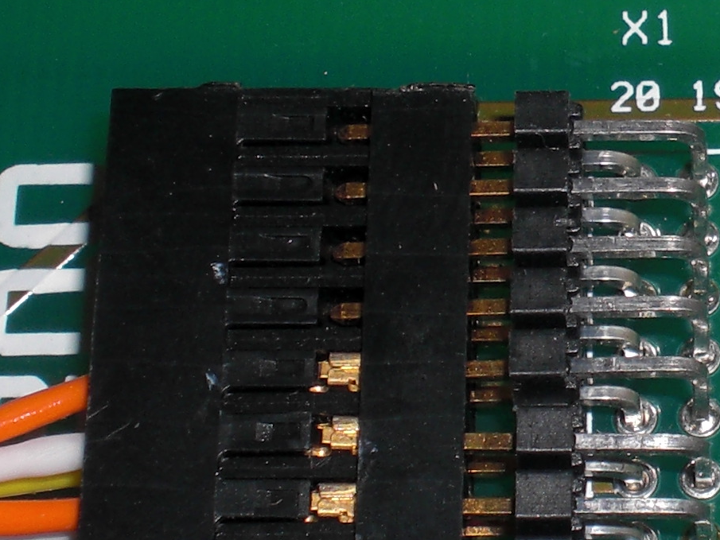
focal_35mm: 137
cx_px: 1004
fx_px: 2850
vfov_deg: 10.8
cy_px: 320
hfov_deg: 13.7
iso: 64
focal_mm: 6.3
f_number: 5.6
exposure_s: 1/60
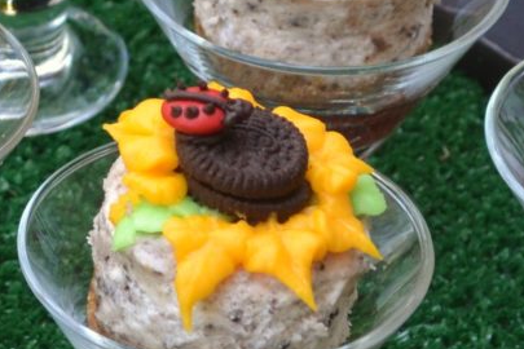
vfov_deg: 4.2
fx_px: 4759
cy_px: -58
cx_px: 198
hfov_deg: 6.3
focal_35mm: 327
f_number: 5.3
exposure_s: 1/100
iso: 400
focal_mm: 46
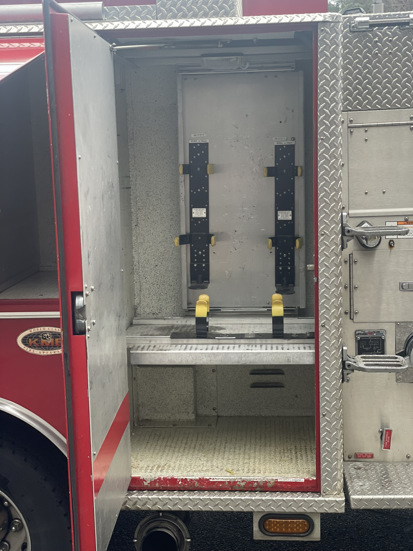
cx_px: 206
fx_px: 827
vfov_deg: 36.8
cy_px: 276
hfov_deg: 28.0
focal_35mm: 52
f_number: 2
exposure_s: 1/122
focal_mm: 6
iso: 125
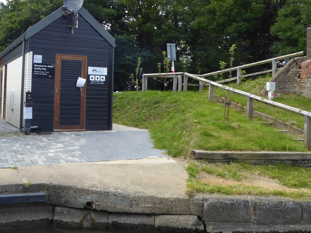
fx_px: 341
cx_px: 97
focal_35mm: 38
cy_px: 87
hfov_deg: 47.9
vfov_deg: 37.5
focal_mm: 4.3
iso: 80
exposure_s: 1/250
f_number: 3.3
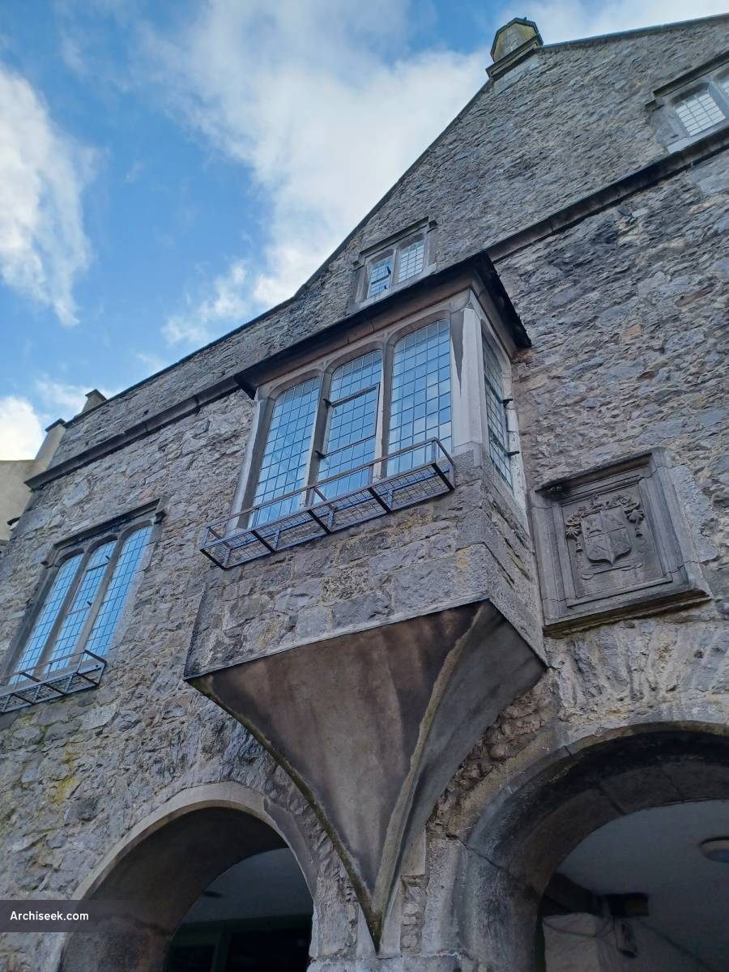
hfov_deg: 54.9
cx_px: 364
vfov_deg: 69.4
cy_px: 486
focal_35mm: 25
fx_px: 702
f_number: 1.8
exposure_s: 1/100
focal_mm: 4.6
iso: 32
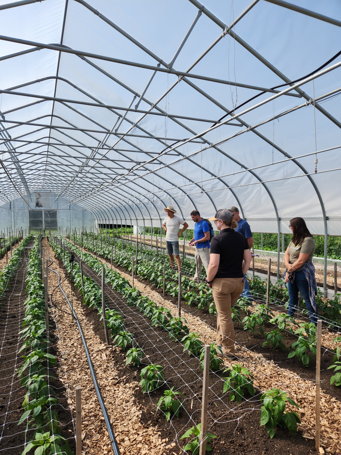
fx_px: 302
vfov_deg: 73.9
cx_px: 170
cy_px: 228
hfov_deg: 58.9
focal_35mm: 23
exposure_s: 1/1414
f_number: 1.8
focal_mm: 5.4
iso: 20
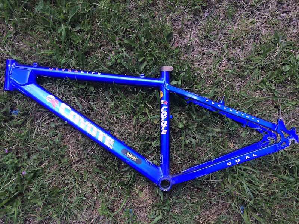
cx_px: 150
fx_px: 250
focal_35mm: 29
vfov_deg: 48.2
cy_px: 112
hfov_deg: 61.7
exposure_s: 1/427
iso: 32
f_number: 2.2
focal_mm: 4.15
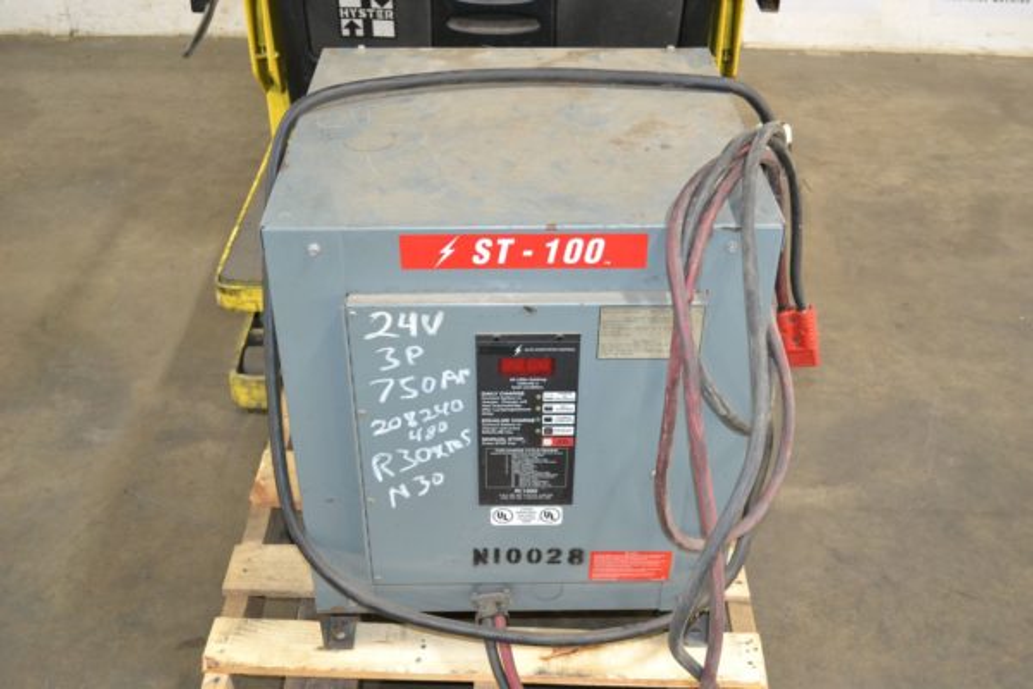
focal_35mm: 36
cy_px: 344
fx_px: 1033
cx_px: 516
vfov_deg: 36.9
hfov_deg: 53.1
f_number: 4
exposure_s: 1/60
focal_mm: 24
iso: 1600
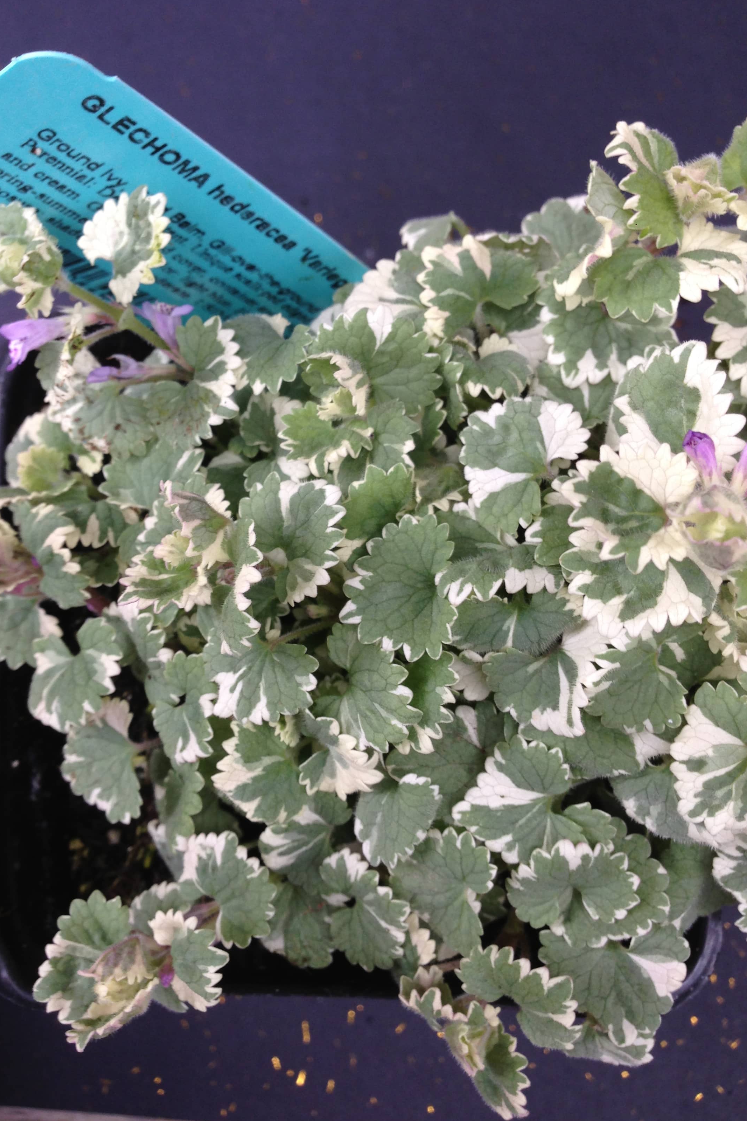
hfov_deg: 37.8
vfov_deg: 54.4
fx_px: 1089
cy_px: 553
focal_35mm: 35
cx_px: 326
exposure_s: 1/40
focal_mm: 4.13
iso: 50
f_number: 2.4
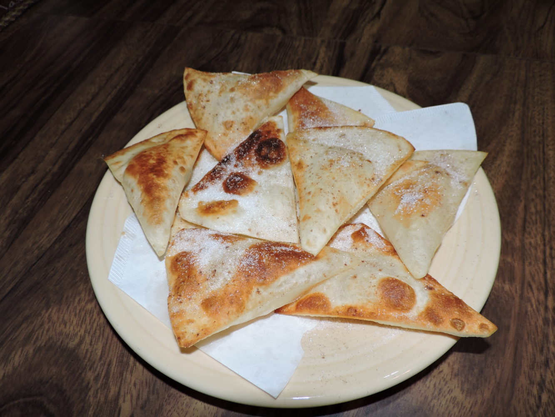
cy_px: 208
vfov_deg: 56.8
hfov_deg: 71.6
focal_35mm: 24
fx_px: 385
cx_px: 278
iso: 100
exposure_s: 1/30
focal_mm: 4.3
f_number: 3
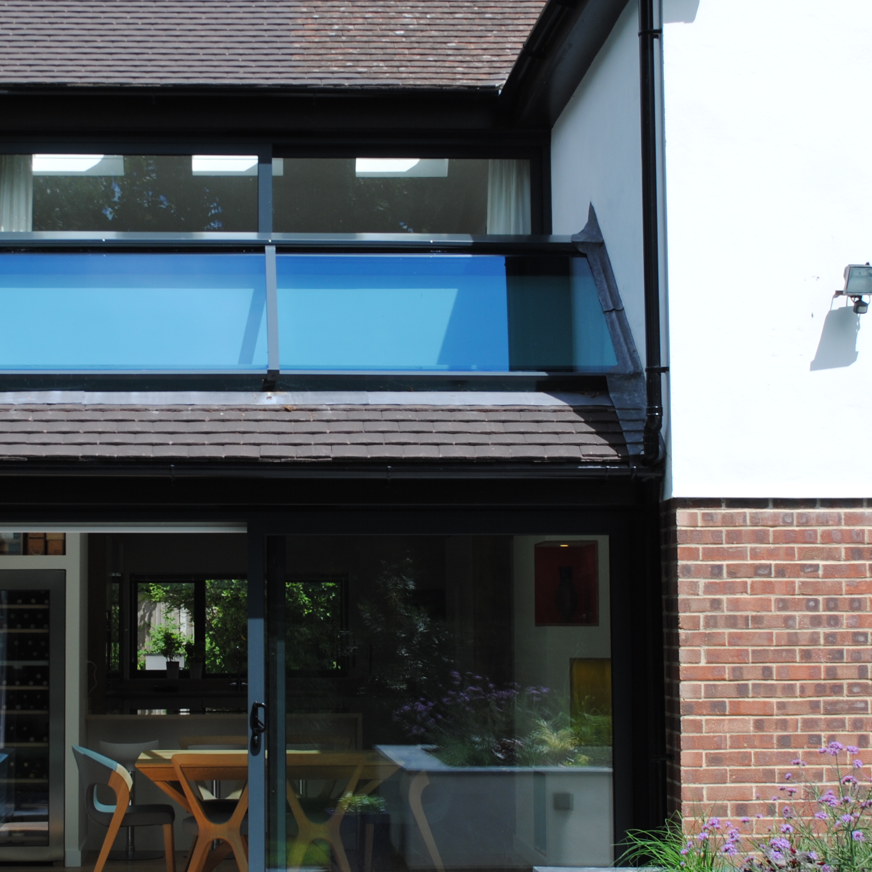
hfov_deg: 23.9
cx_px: 269
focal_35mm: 72
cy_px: 452
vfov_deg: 24.0
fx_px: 2047
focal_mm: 29
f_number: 7.1
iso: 100
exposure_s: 1/200
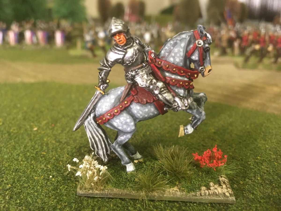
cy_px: 106
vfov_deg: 48.2
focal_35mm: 29
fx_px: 235
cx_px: 140
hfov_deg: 61.7
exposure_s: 1/20
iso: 200
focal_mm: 4.15
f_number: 2.2
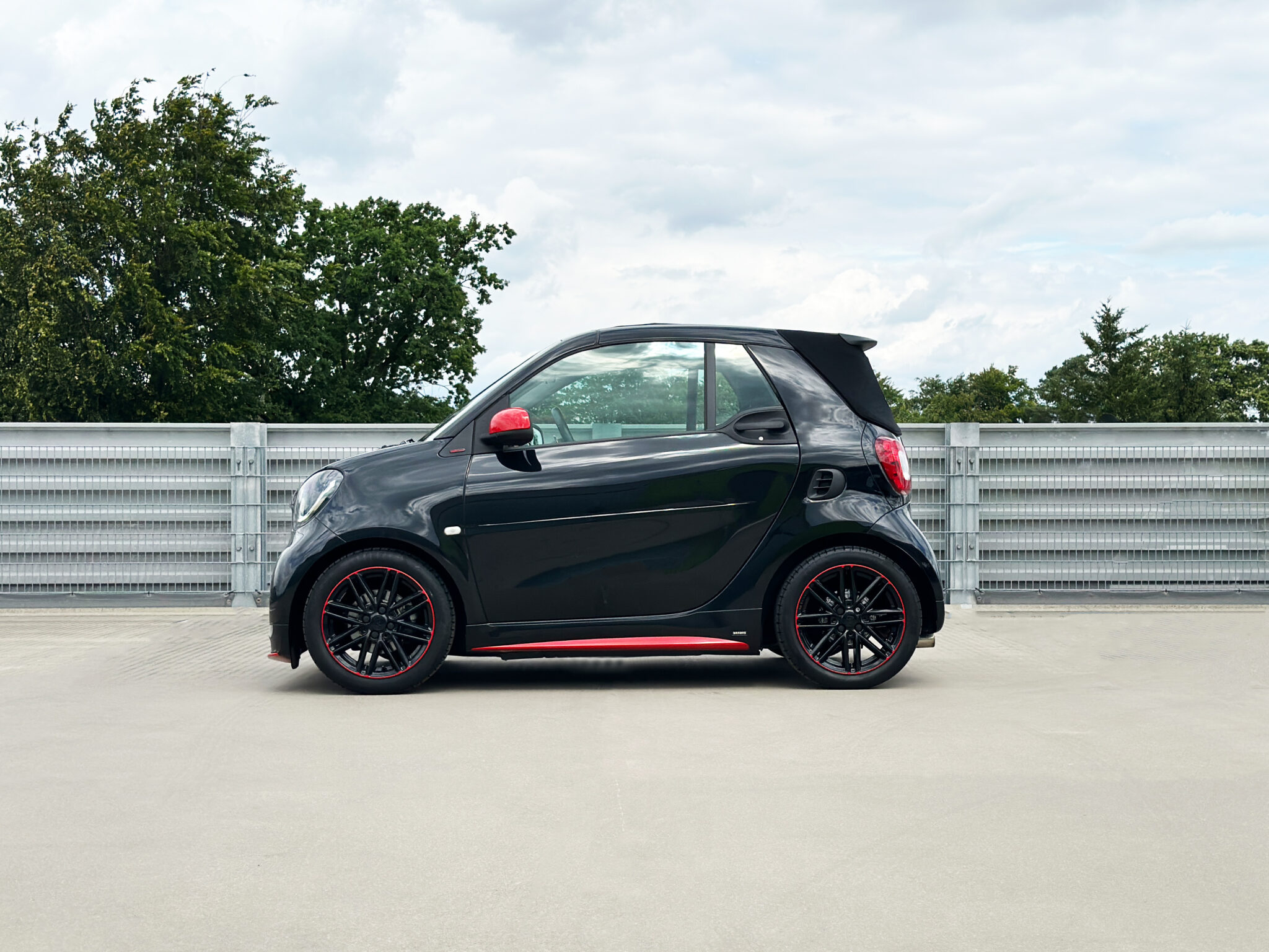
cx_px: 634
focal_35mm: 48
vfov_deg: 30.3
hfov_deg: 39.7
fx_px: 1760
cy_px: 476
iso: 100
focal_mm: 6.86
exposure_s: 1/6623
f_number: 1.78
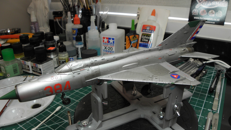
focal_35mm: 29
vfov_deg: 40.2
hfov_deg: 66.1
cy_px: 65
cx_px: 113
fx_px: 178
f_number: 2.8
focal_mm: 4.6
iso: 80
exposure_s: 1/30
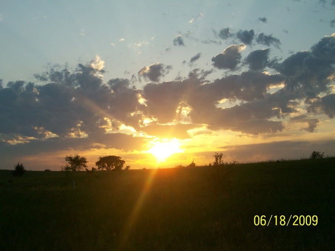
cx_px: 168
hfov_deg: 29.4
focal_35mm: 66
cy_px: 126
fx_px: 639
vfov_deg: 22.2
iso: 80
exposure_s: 1/509
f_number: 4.1
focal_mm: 11
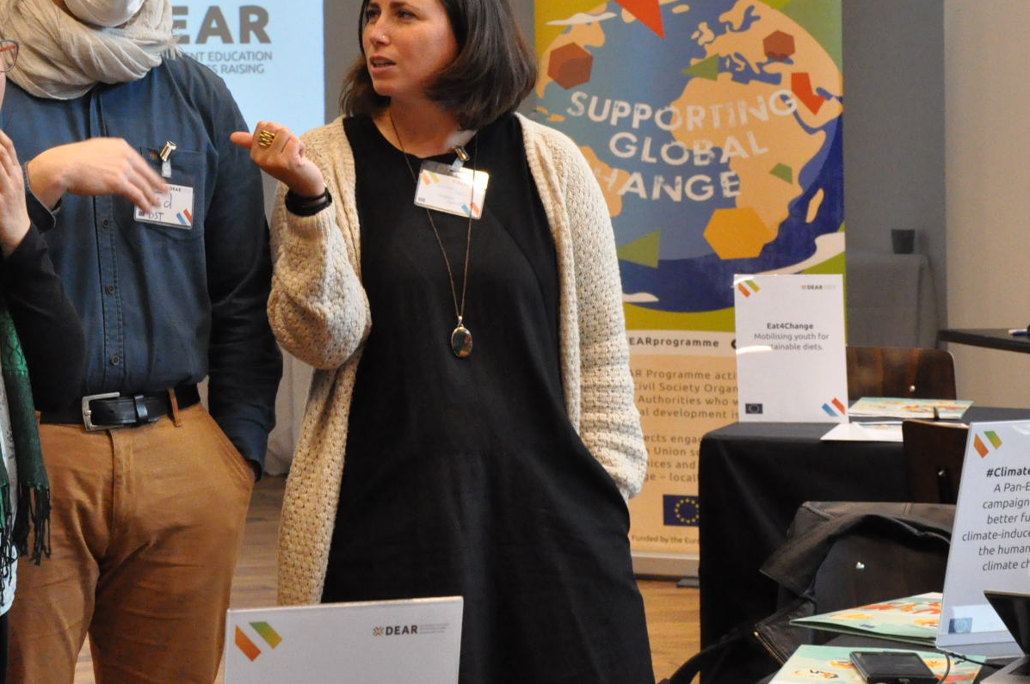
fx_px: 3686
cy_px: 100
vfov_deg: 10.6
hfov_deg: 15.7
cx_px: 109
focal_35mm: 129
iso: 3200
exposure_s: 1/80
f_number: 9
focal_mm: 48
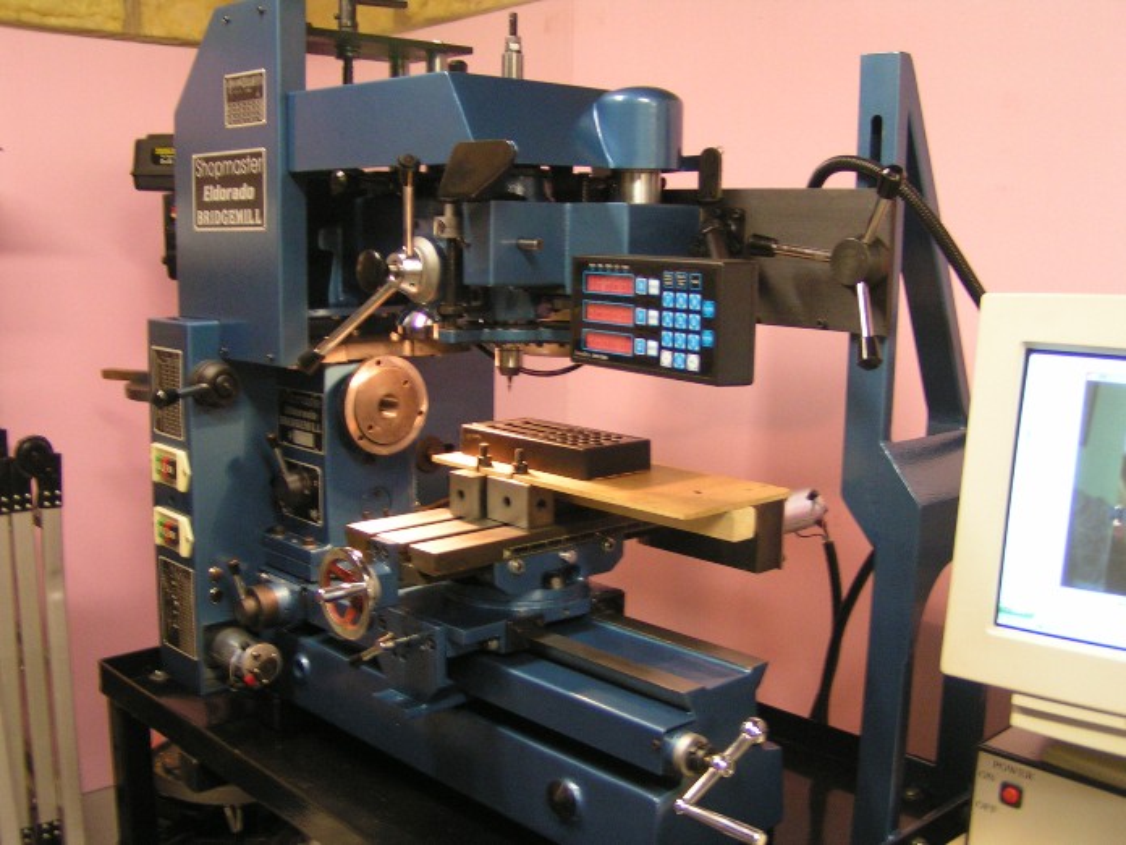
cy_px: 422
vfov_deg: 37.7
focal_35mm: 38
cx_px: 563
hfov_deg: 49.0
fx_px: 1236
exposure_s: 1/10
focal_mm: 5.8
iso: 200
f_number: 2.8
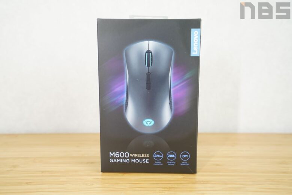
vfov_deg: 37.9
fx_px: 284
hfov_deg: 54.4
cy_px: 98
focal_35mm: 35
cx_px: 146
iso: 1250
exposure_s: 1/125
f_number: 4.5
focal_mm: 35
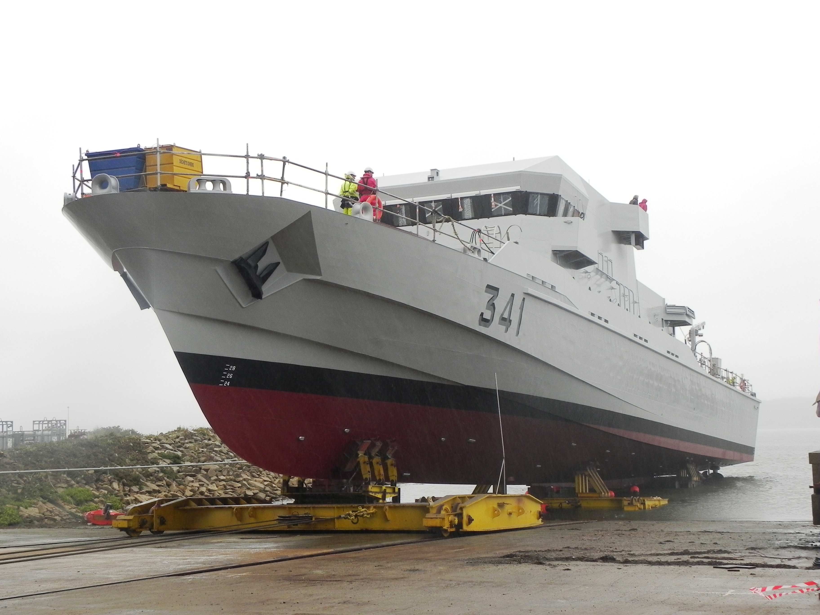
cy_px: 308
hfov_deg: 36.8
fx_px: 1232
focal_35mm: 52
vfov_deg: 28.0
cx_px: 410
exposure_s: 1/186
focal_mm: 9.2
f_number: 5
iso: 160
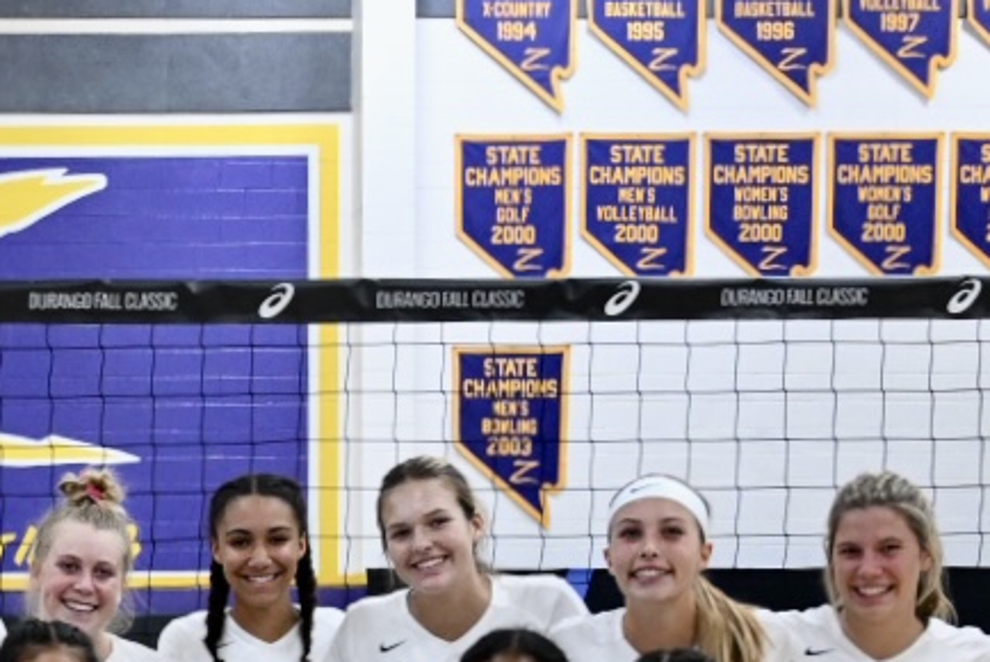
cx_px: -94
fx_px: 2747
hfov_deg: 19.6
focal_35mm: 100
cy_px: 896
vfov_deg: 13.2
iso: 5000
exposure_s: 1/320
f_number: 4
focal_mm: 27.5
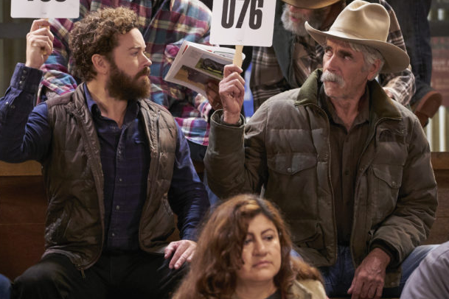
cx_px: 226
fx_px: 2282
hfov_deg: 11.2
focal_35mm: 183
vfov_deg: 7.5
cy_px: 129
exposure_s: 1/125
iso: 8000
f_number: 4
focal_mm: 145
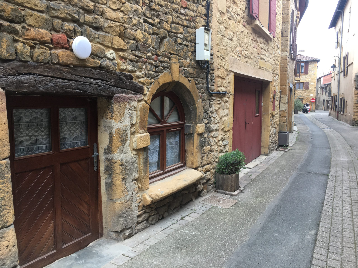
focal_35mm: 29
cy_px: 134
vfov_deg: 48.2
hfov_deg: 61.7
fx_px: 300
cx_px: 179
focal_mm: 4.15
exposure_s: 1/100
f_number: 2.2
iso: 40
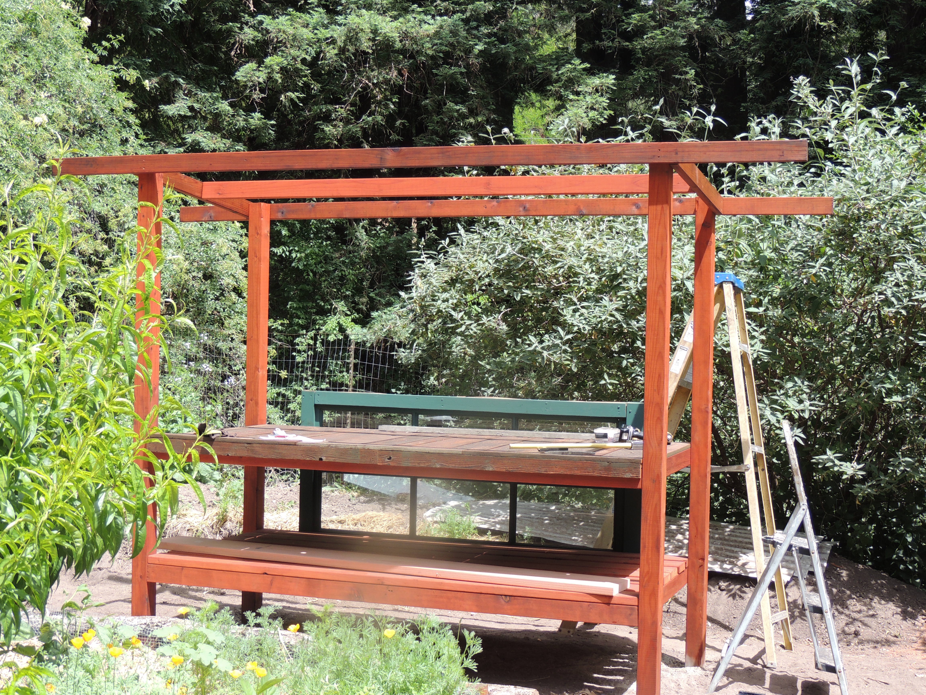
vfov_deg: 29.1
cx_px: 463
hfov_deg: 38.2
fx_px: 1338
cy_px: 348
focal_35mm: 50
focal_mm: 8.9
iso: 100
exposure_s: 1/250
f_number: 3.6
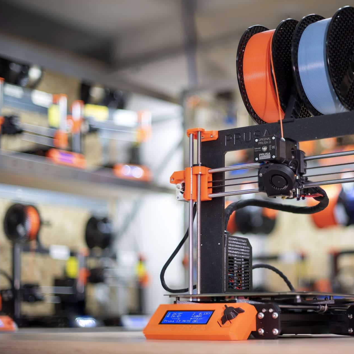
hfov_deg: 26.6
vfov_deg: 26.9
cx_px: 260
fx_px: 740
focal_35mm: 64
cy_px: 177
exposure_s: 1/80
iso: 100
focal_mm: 50
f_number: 1.4
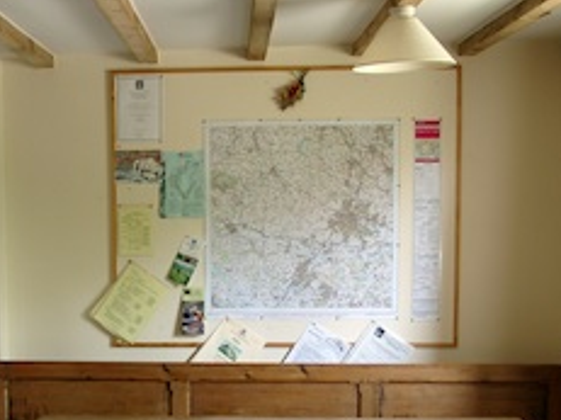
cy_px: 308
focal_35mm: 59
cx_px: 131
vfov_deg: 24.6
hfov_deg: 32.0
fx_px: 956
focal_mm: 7.13
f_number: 2
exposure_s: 1/12.4
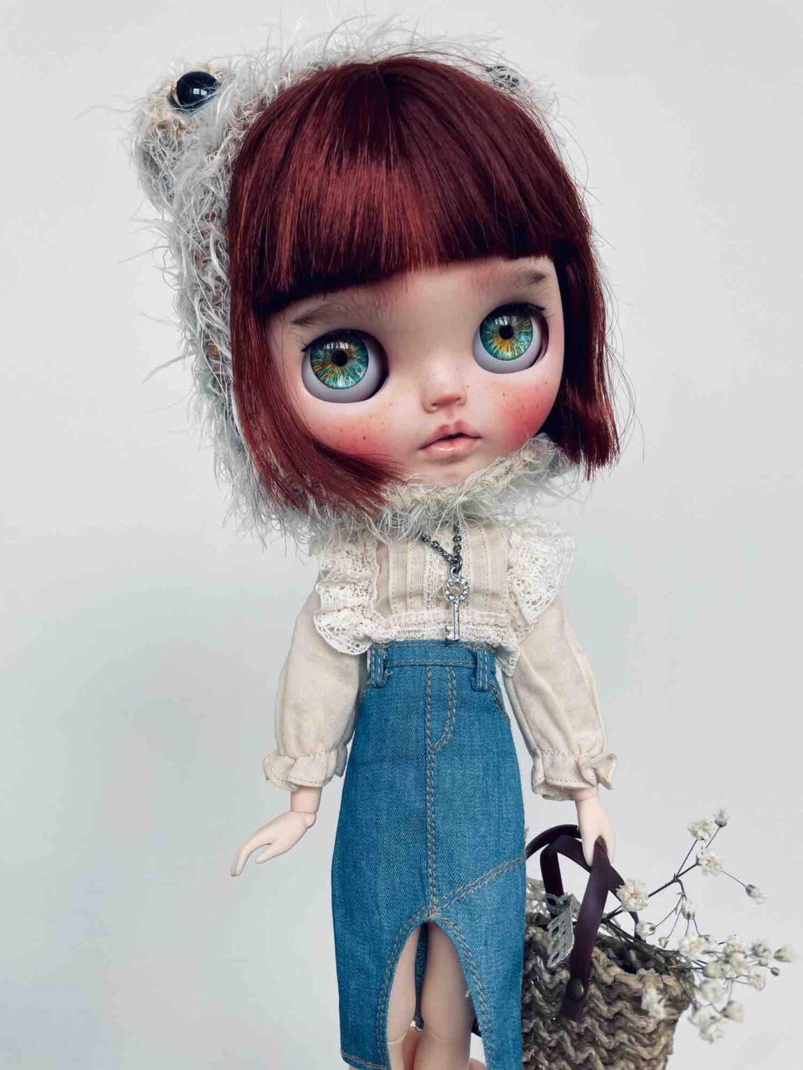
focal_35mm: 26
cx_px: 402
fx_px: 804
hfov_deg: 53.1
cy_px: 535
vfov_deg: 67.3
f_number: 1.6
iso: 64
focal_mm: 4.2
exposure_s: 1/121
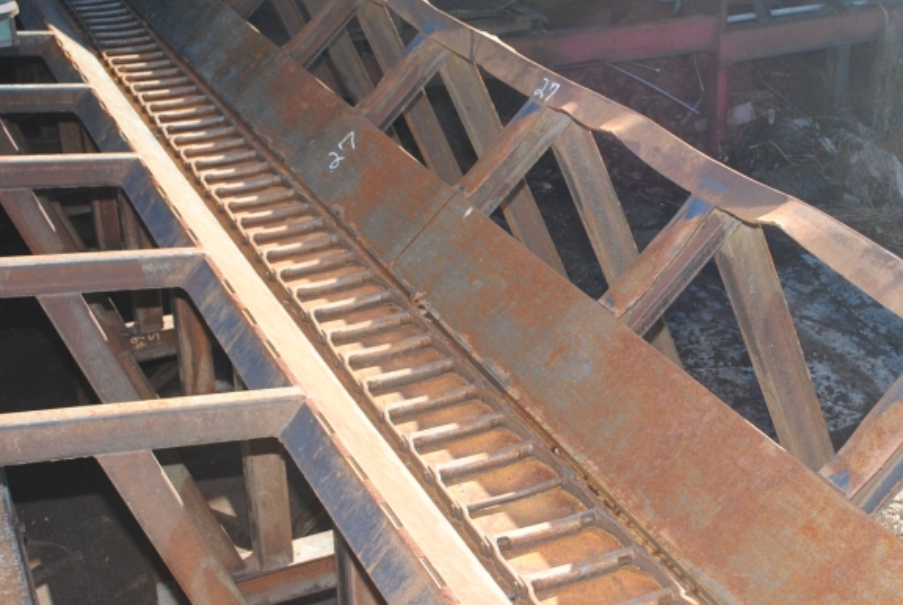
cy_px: 273
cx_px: 531
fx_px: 1407
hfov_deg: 35.5
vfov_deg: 24.3
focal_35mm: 56
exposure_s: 1/125
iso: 100
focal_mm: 24
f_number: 5.6
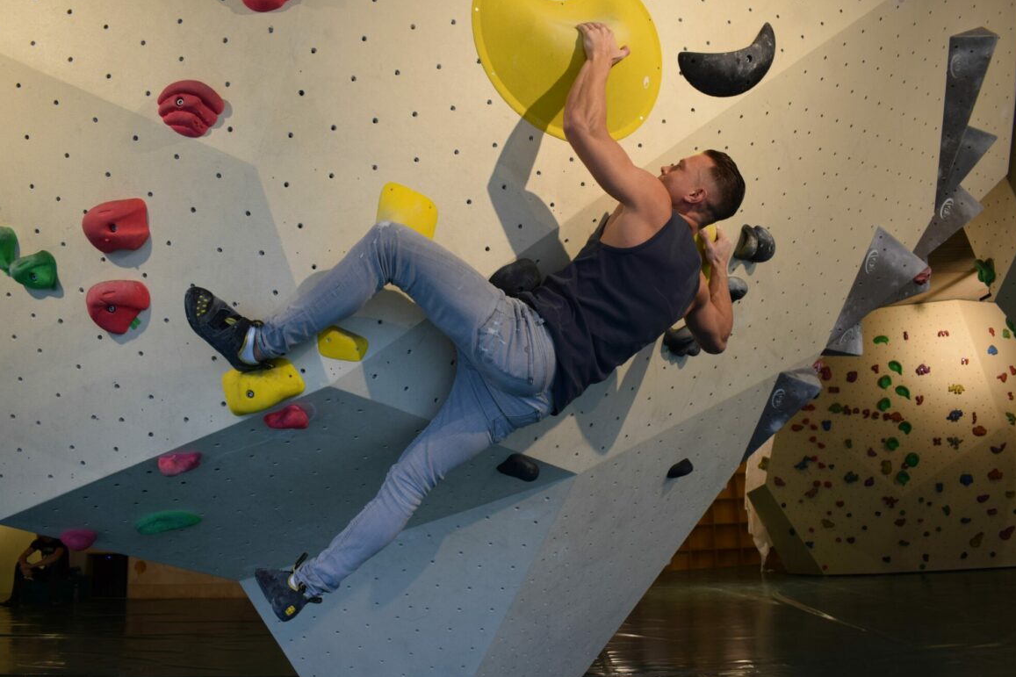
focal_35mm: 28
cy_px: 335
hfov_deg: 65.5
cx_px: 499
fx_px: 790
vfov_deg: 46.4
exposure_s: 1/80
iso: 400
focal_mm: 18
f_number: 4.5
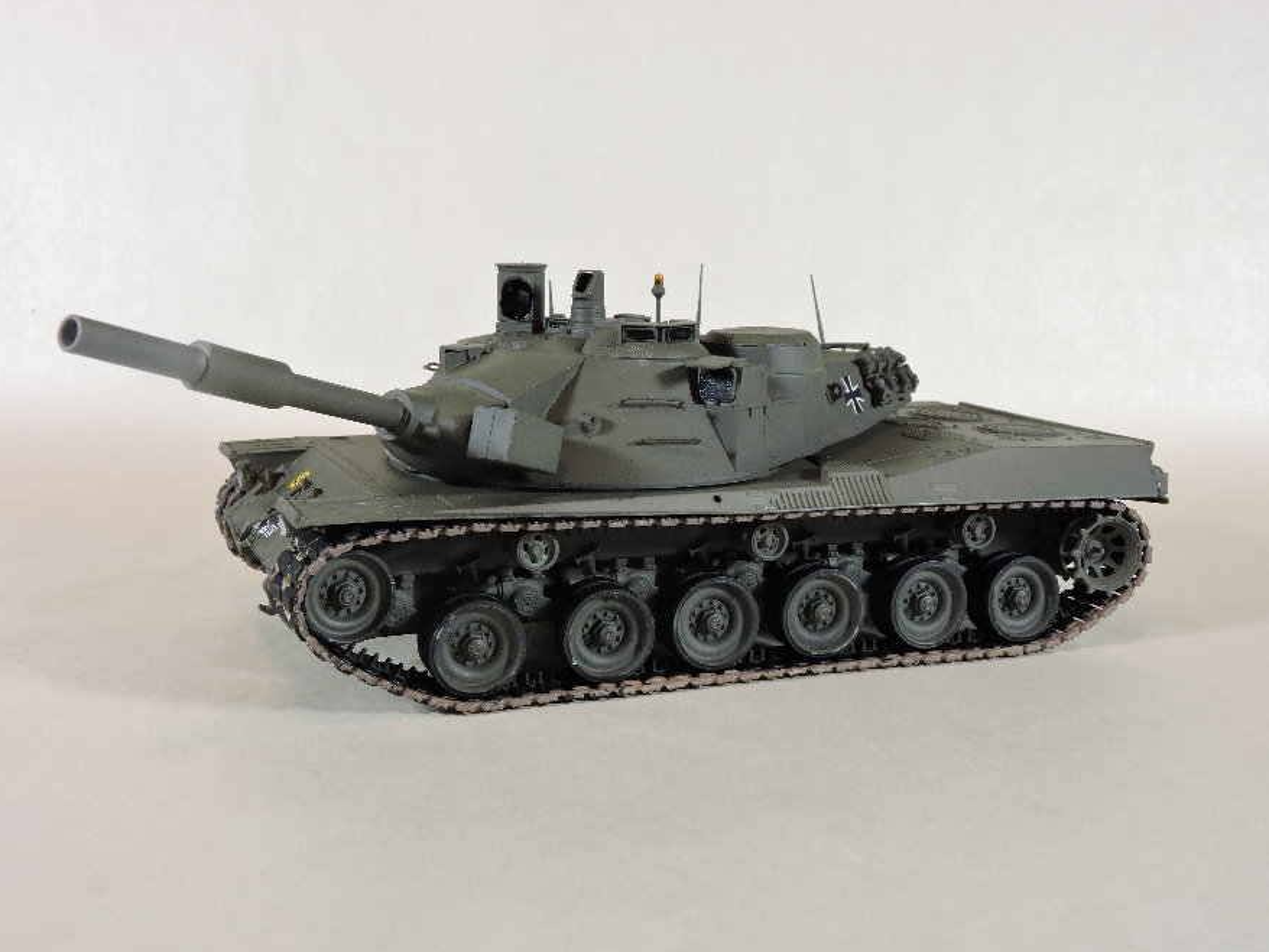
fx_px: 1503
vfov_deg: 35.2
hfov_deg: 45.8
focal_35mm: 41
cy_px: 485
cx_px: 621
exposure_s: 1/30
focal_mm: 7.2
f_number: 3.8
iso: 200
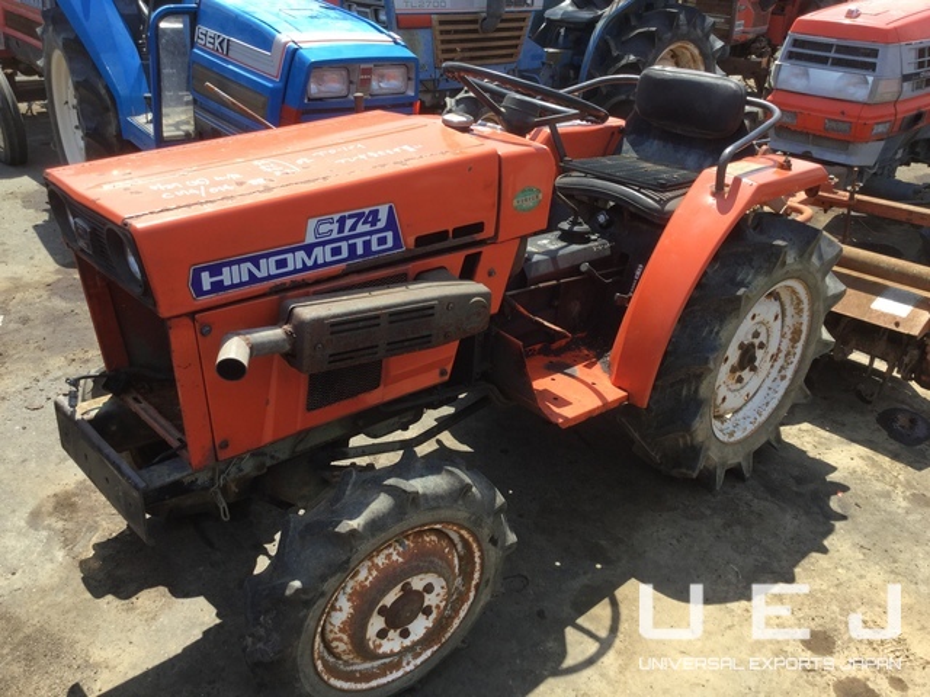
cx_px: 465
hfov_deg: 58.4
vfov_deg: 45.4
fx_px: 833
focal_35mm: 31
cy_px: 348
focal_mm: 3.3
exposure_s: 1/525
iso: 25
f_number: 2.4
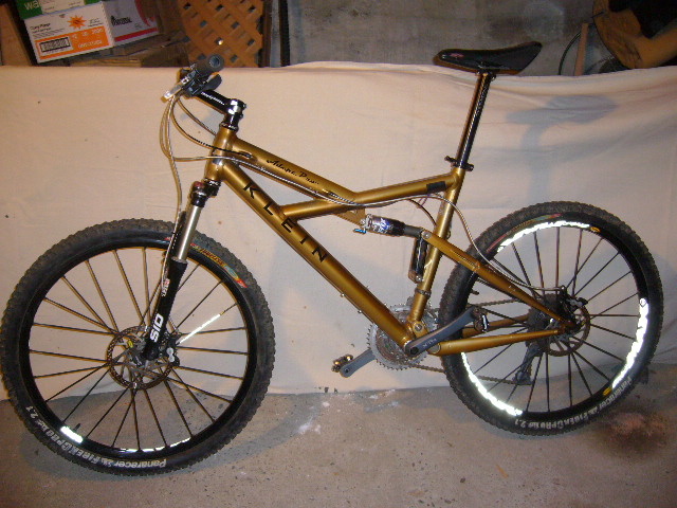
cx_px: 338
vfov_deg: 40.7
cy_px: 254
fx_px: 685
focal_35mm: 35
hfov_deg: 52.6
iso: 125
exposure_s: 1/8
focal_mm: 5.8
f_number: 2.8
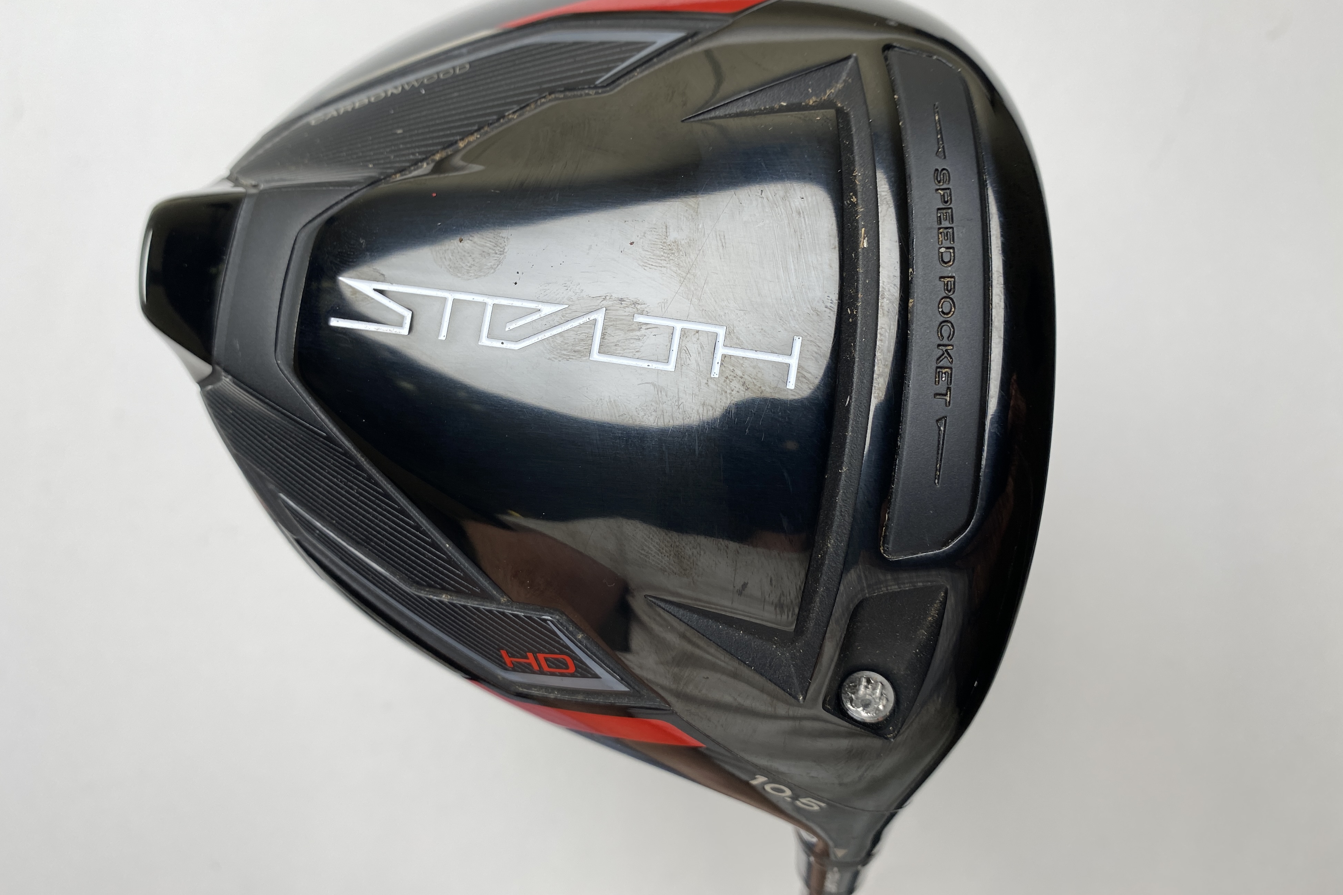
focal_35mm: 28
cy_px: 407
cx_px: 662
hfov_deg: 65.5
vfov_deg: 46.3
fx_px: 1044
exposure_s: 1/244
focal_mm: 4.25
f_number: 1.8
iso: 32
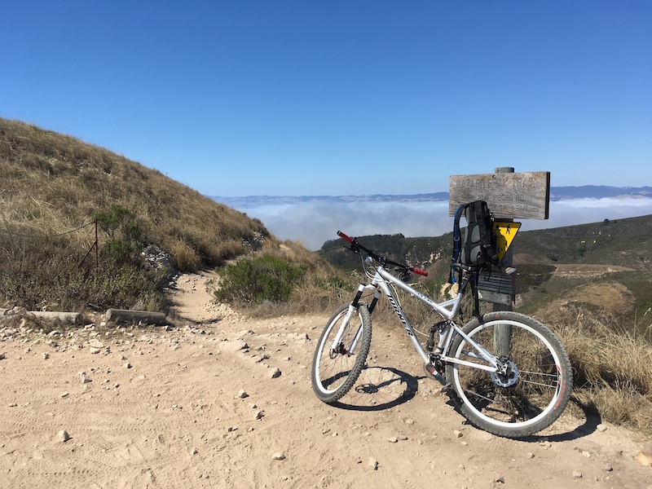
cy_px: 244
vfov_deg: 48.2
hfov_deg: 61.7
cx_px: 326
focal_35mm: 29
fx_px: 546
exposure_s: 1/2262
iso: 25
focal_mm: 4.15
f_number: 2.2
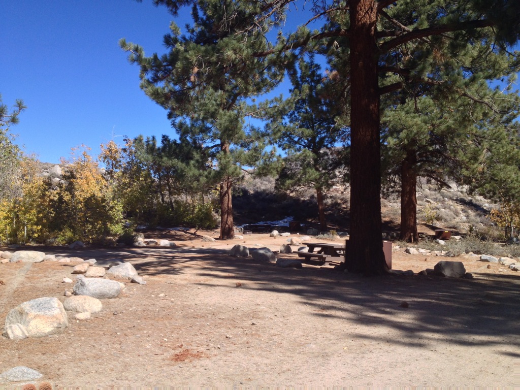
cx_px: 260
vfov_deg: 40.7
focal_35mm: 35
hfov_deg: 52.6
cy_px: 195
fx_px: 526
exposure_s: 1/1126
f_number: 2.4
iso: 50
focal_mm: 4.28
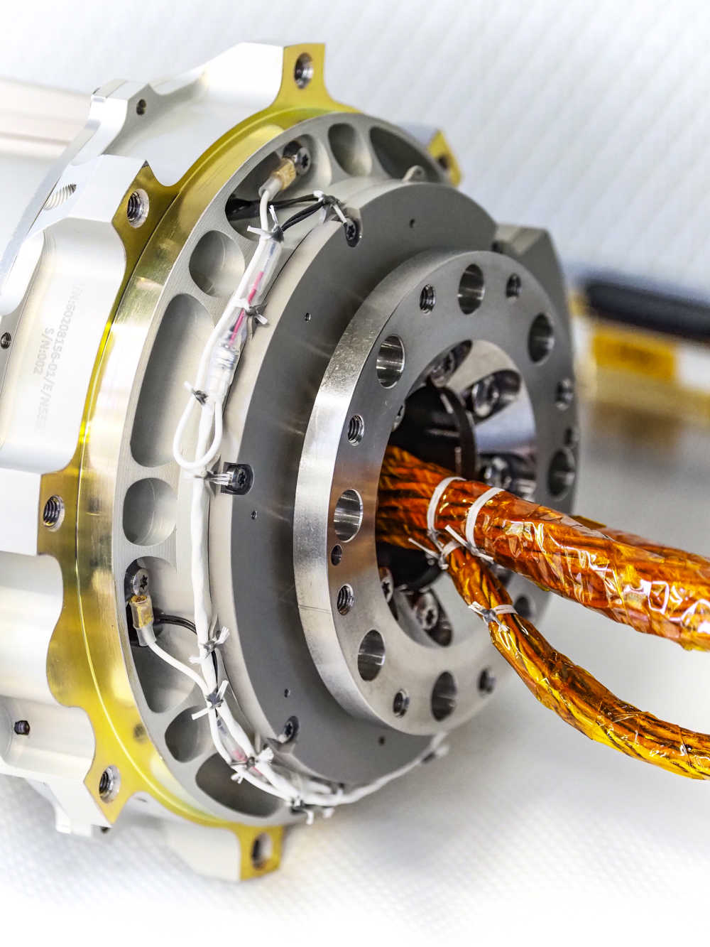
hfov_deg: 8.1
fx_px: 5031
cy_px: 474
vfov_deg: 10.7
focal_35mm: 184
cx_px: 355
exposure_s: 1/200
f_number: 4
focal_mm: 92
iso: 2500
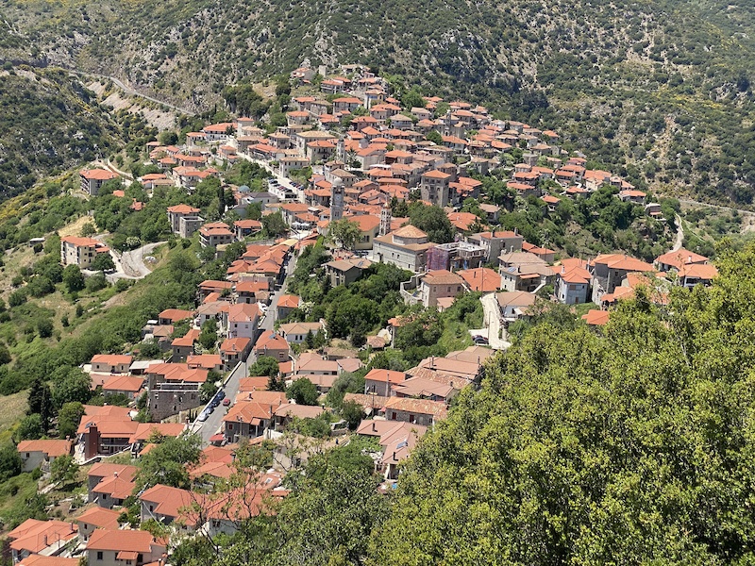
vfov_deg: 28.0
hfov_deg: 36.8
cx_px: 378
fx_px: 1134
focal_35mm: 52
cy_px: 283
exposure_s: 1/978
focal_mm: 6
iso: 20
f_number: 2
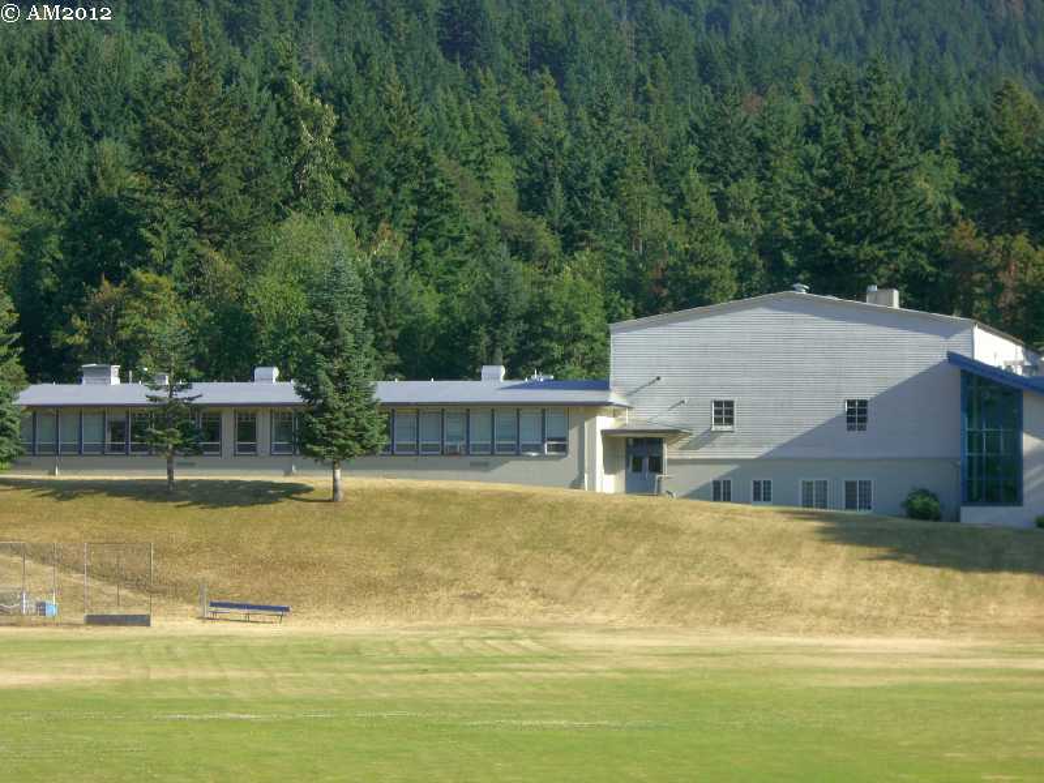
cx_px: 522
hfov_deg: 17.3
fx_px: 3438
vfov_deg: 13.0
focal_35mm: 114
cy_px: 392
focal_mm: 23.7
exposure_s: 1/400
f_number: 5.4
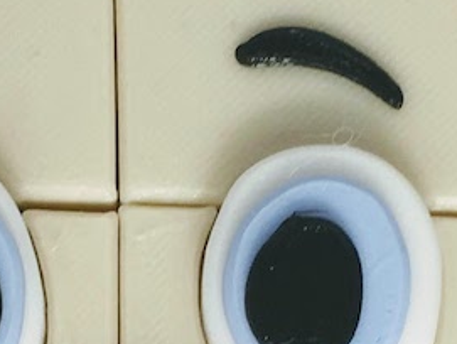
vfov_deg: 8.7
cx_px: 182
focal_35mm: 171
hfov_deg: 11.5
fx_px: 2261
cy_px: 315
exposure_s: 1/108
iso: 25
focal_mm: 4.15
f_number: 2.2
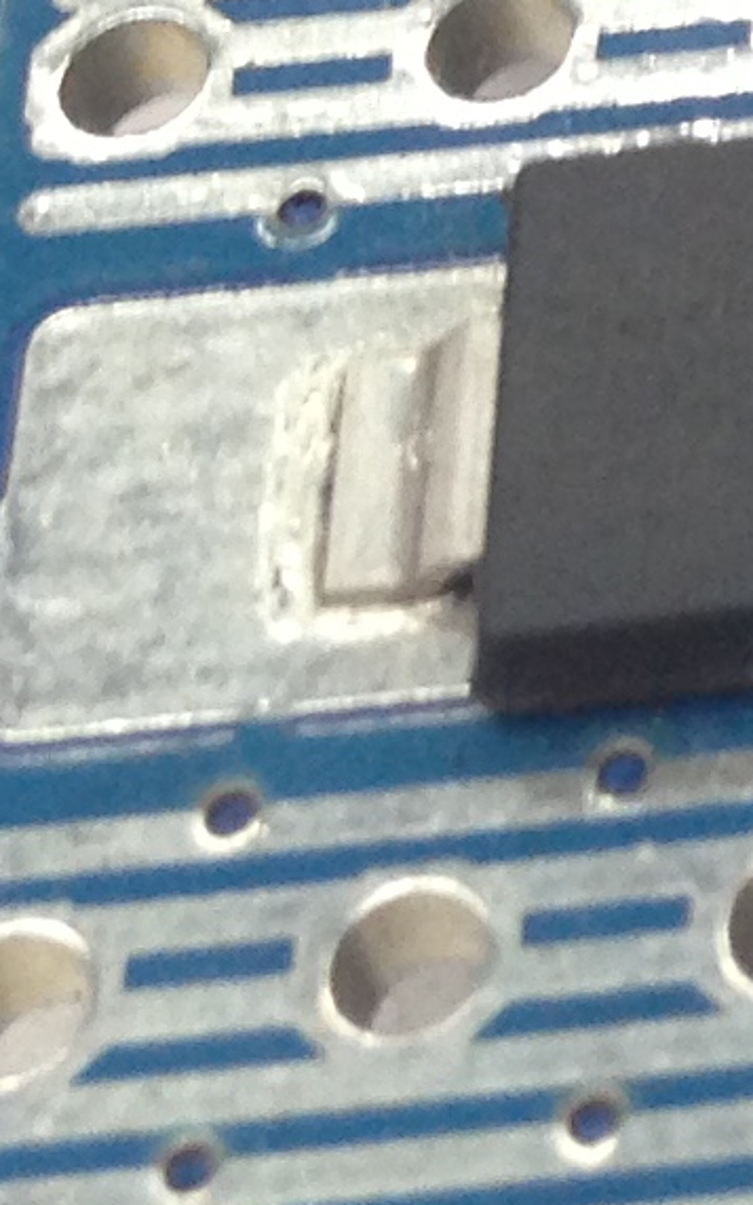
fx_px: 6565
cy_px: -709
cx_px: 2731
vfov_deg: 10.1
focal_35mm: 200
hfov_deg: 5.8
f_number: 2.4
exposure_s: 1/20
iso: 100
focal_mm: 4.12
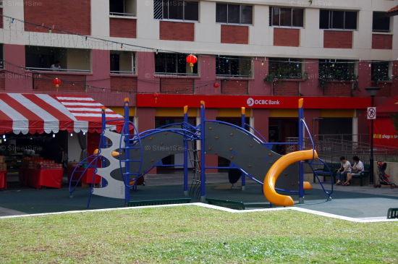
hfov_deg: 28.1
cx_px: 199
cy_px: 132
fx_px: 795
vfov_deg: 18.9
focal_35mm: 72
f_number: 4.8
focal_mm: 48
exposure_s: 1/800
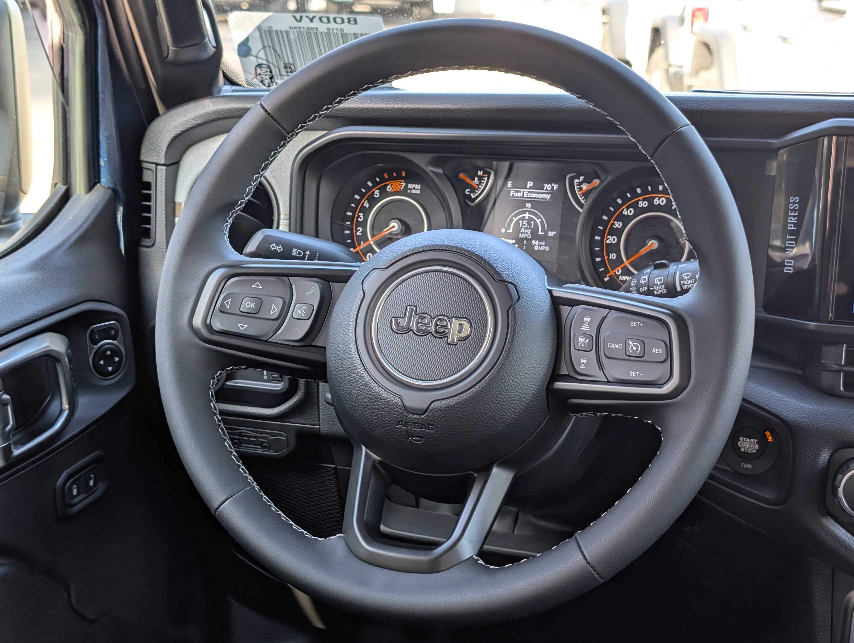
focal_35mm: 49
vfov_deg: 29.7
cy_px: 322
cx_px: 427
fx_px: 1211
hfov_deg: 38.9
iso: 64
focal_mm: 6.9
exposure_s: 1/100
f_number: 1.68
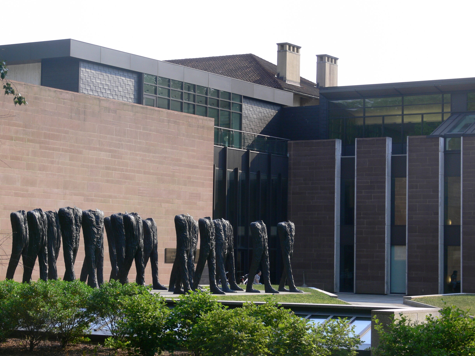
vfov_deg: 16.2
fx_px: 1249
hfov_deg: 21.5
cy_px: 171
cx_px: 230
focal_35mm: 91
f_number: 5.6
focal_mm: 18.4
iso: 80
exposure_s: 1/160
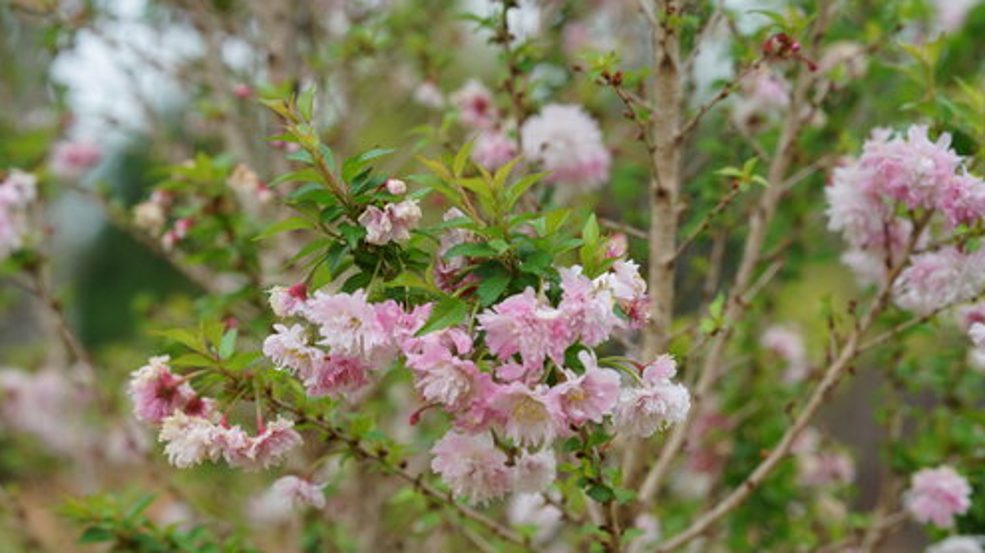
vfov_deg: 13.4
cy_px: 312
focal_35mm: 90
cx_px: 493
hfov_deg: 23.7
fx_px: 2350
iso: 100
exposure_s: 1/125
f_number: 4.5
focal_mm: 85
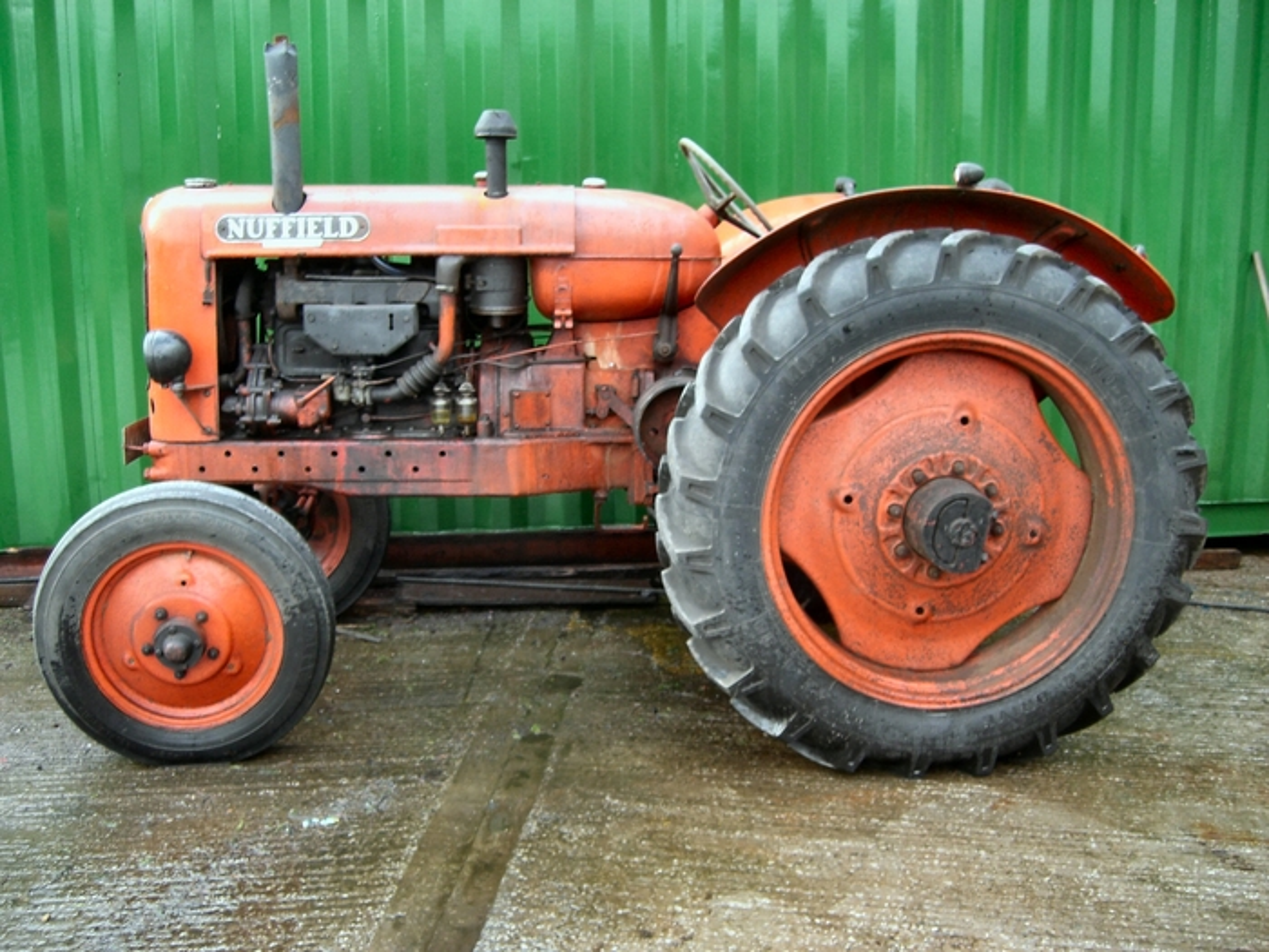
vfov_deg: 37.7
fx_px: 1393
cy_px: 476
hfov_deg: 49.0
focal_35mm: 38
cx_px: 634
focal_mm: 6.2
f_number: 2.7
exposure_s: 1/60
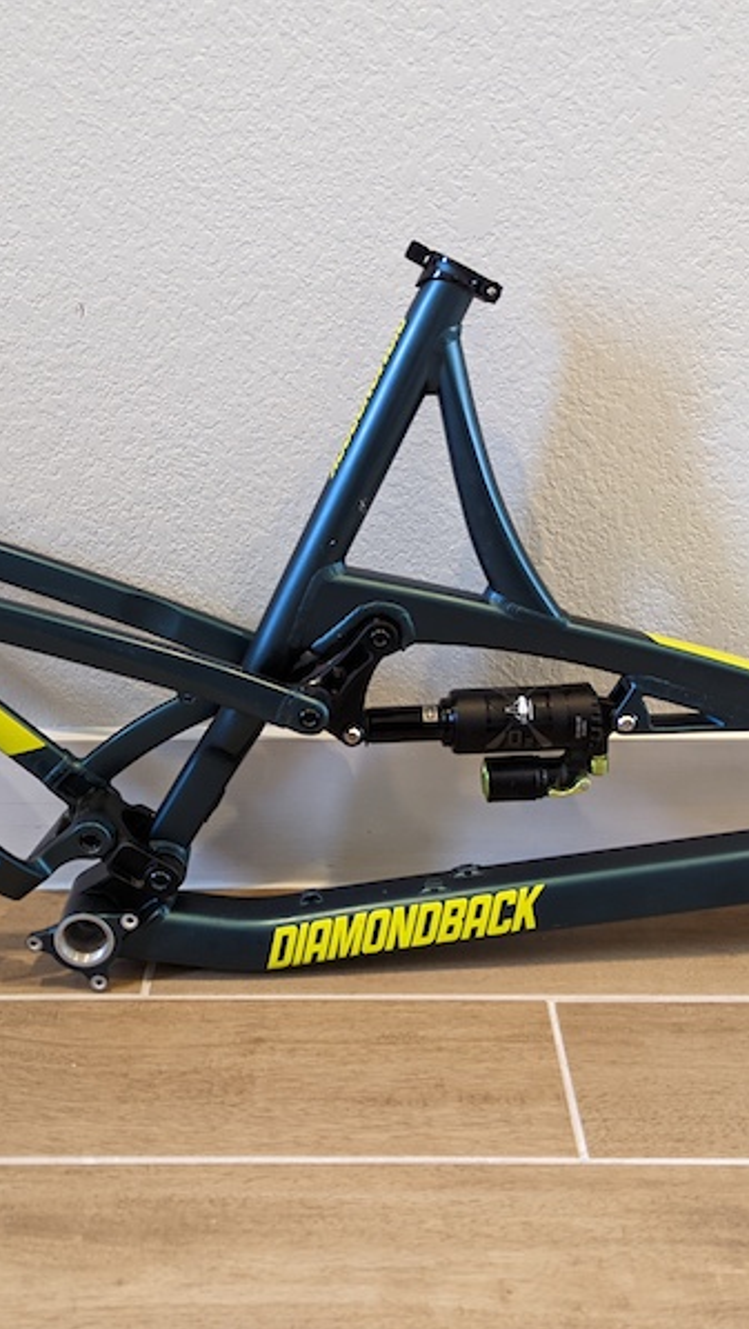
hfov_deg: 33.7
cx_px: 347
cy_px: 667
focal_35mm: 35
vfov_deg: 56.6
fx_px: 1234
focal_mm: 6.81
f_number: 1.85
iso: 614
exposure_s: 1/23.8
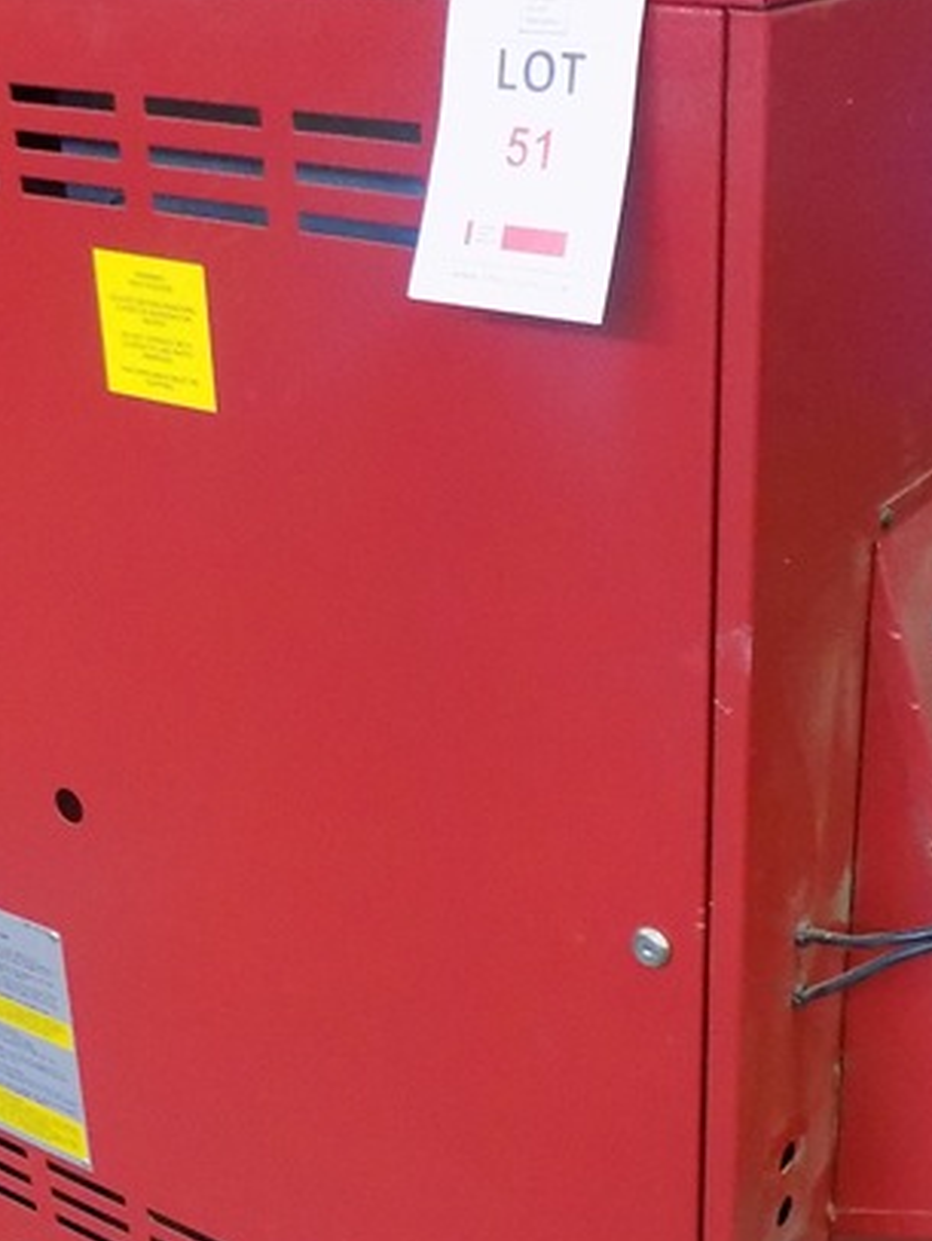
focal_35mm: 58
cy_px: 816
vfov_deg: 33.0
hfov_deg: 25.2
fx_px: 2080
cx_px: 513
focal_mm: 4
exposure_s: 1/8
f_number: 3.1
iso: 400
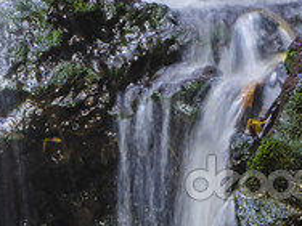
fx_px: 8663
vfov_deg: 1.5
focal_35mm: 993
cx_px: -242
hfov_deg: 2.0
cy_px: 184
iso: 200
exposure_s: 1/2
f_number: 25
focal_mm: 190
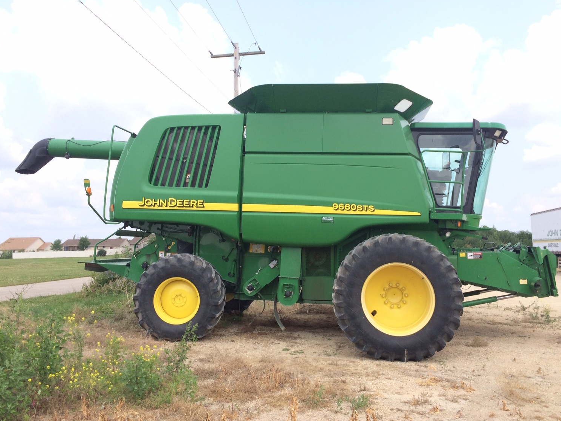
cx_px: 293
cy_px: 203
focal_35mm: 33
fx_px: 535
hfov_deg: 55.3
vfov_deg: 42.9
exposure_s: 1/977
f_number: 2.2
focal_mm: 4.12
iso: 32
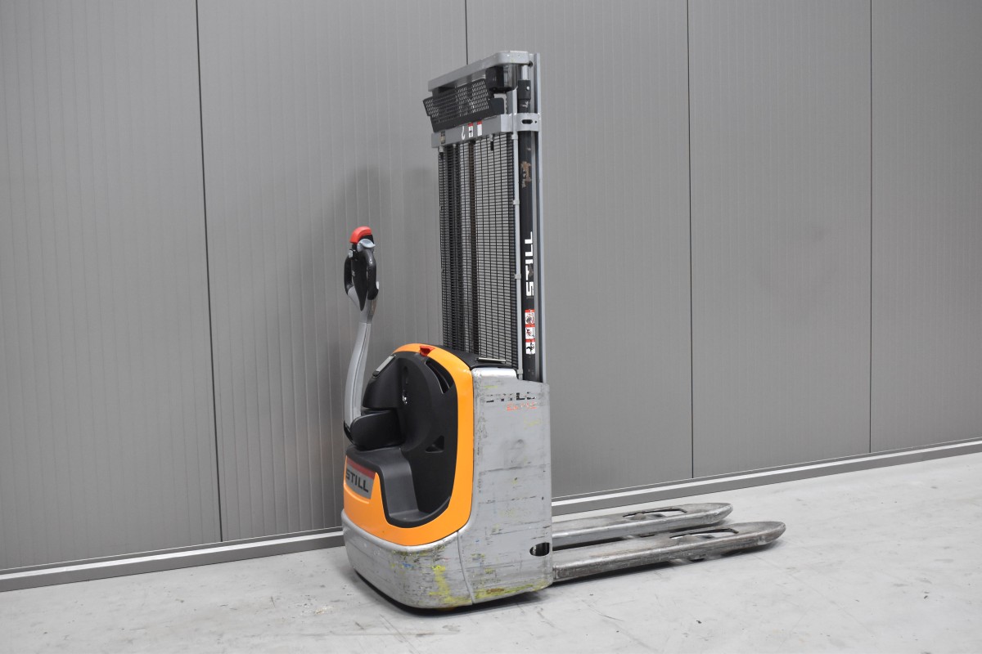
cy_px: 327
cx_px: 491
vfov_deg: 34.2
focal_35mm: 39
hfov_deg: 49.6
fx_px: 1064
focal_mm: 26
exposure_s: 1/50
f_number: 5
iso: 1600
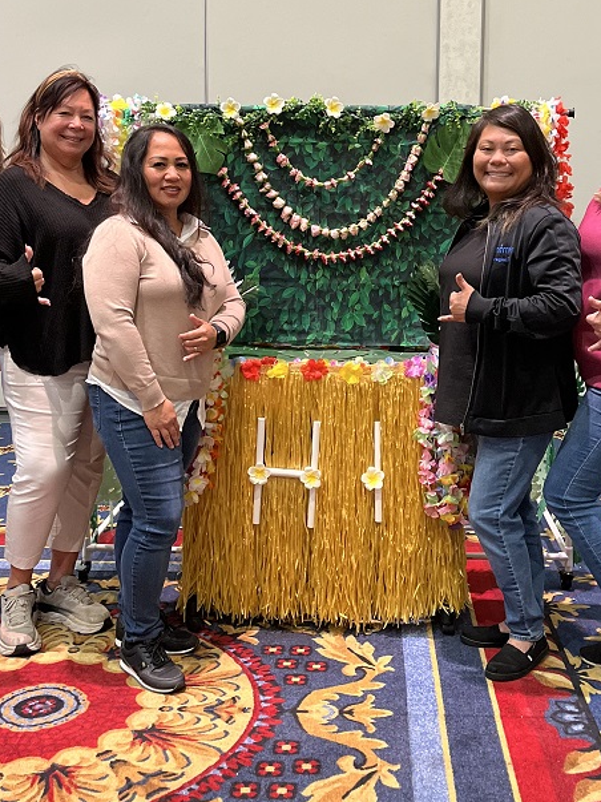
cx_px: 334
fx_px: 1065
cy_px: 265
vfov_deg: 40.7
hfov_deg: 31.5
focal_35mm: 46
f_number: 1.6
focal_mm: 5.1
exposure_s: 1/60
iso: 320
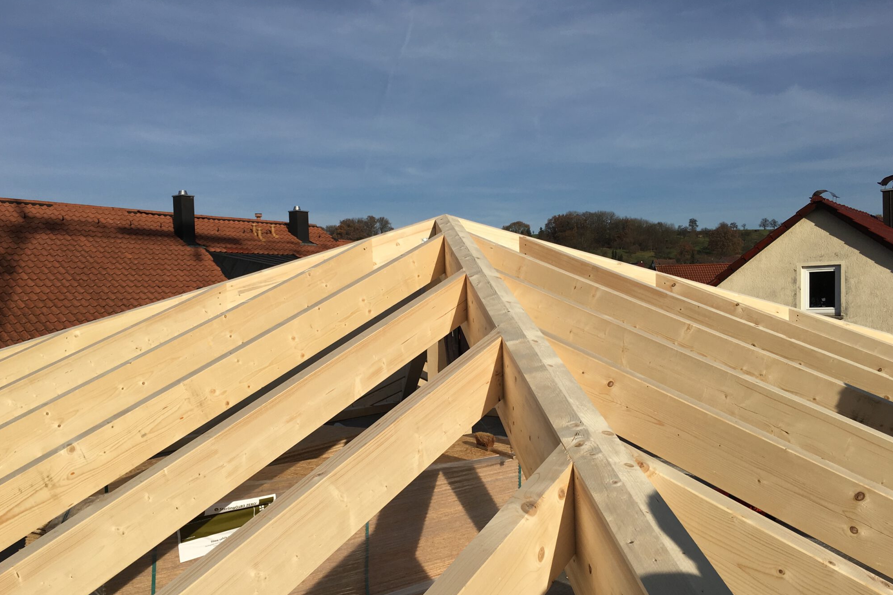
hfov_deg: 60.3
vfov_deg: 42.2
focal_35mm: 31
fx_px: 769
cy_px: 339
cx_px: 444
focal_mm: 4.15
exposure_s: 1/3497
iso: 25
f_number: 2.2
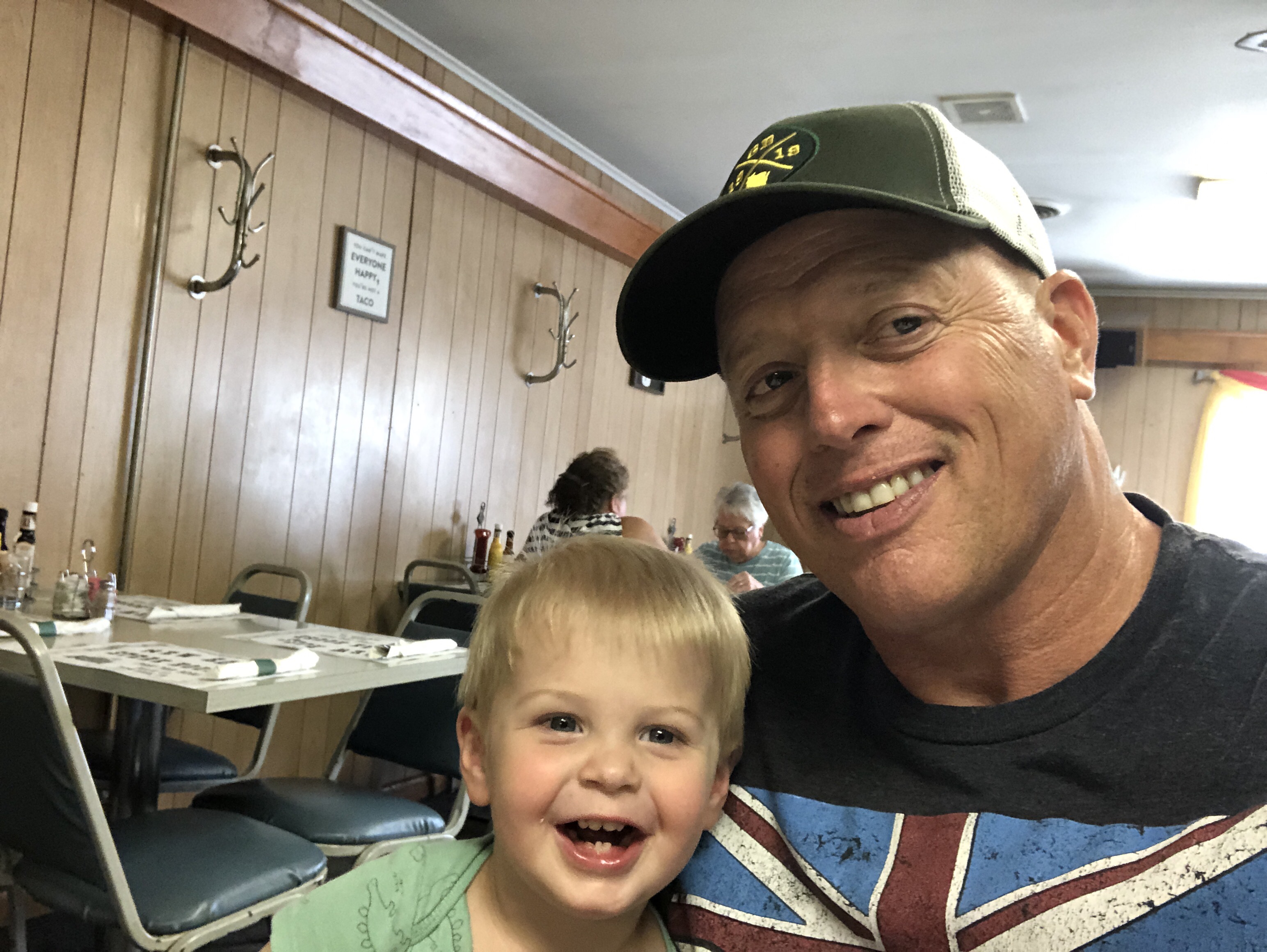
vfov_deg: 44.2
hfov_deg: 56.8
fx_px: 1172
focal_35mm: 32
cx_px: 634
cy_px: 476
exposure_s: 1/30
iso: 160
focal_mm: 2.87
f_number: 2.2
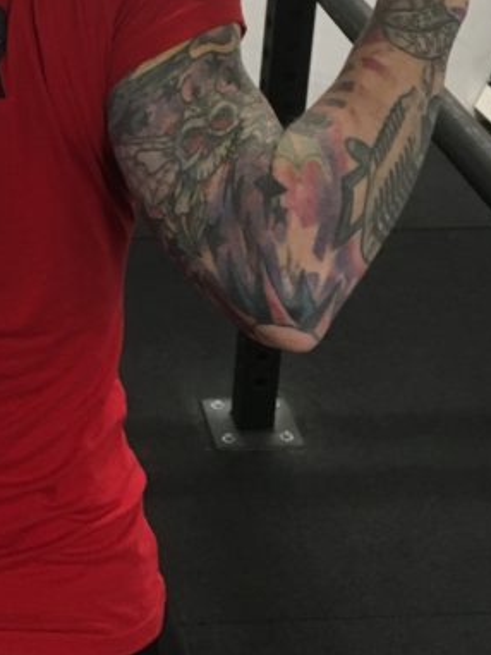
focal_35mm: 78
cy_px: 189
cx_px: -64
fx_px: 1474
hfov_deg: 18.1
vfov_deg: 24.8
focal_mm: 4.15
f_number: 2.2
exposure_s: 1/30
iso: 125
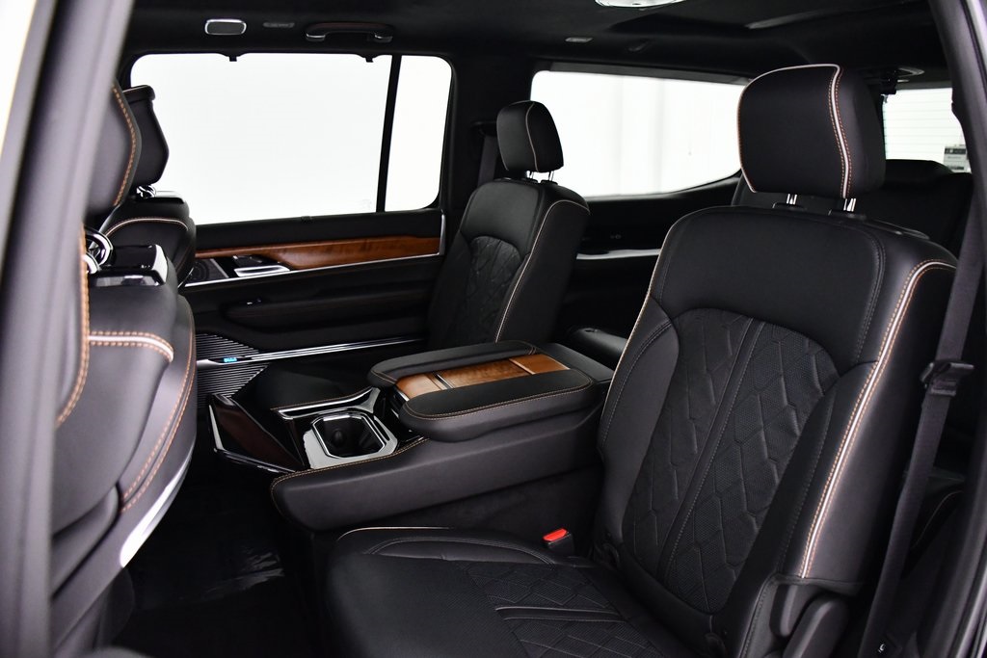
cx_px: 494
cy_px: 329
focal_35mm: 27
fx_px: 740
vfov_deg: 47.9
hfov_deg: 67.4
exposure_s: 1/60
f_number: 3.5
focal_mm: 18
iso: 5000
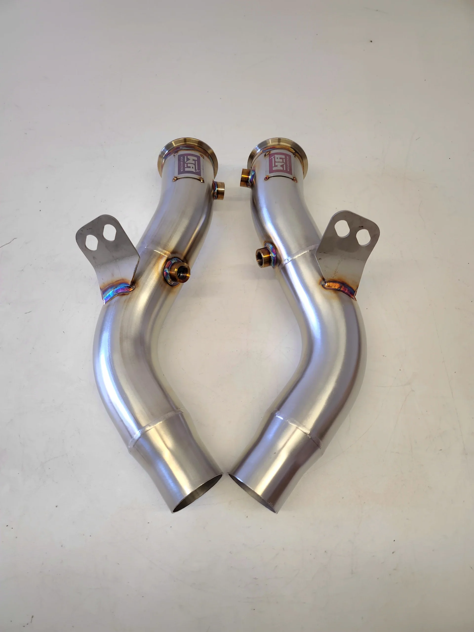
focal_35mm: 24
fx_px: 438
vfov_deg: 71.6
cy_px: 316
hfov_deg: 56.8
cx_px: 237
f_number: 1.8
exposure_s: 1/182
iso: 125
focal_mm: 5
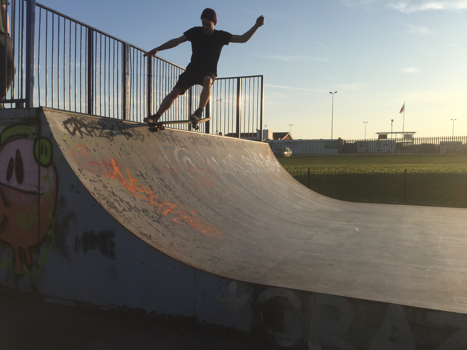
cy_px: 175
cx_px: 234
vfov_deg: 48.2
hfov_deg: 61.7
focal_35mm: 29
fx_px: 391
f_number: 2.2
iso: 32
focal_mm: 4.15
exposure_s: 1/2083
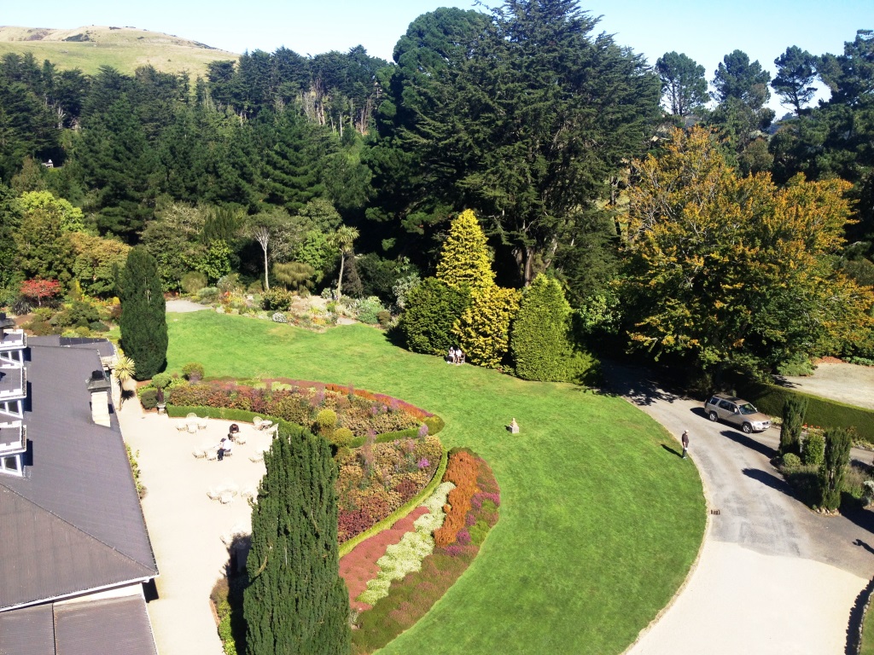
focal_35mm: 35
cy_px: 328
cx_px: 437
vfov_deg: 40.7
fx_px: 884
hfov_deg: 52.6
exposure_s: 1/1200
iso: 50
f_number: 2.4
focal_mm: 4.28
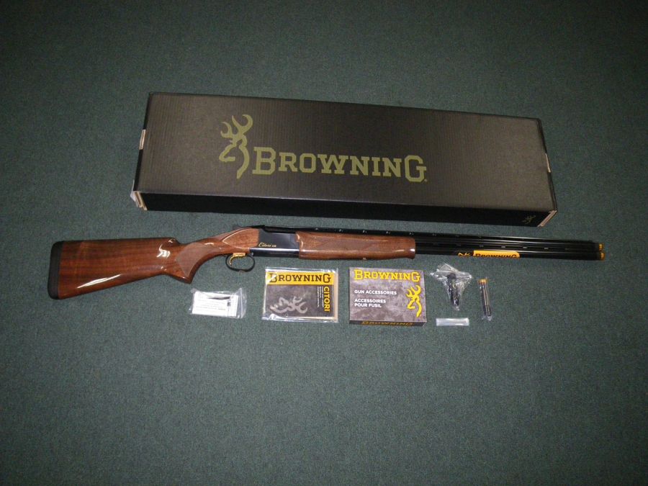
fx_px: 524
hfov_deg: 63.4
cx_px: 324
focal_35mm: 28
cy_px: 243
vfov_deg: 49.7
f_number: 3.5
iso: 400
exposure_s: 1/50
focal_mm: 5
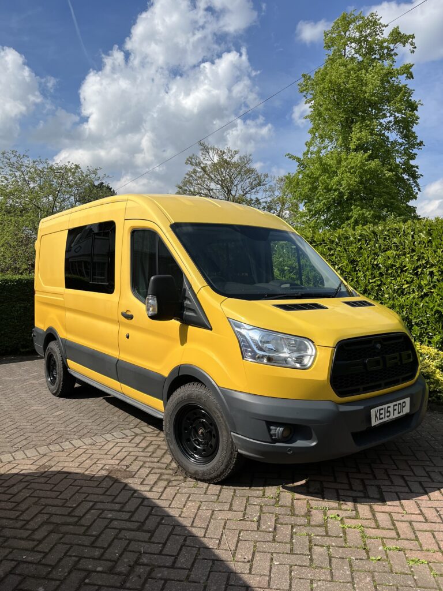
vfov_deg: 67.3
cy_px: 296
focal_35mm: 26
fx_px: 444
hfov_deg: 53.1
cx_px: 222
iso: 50
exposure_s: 1/4149
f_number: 1.6
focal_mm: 5.1
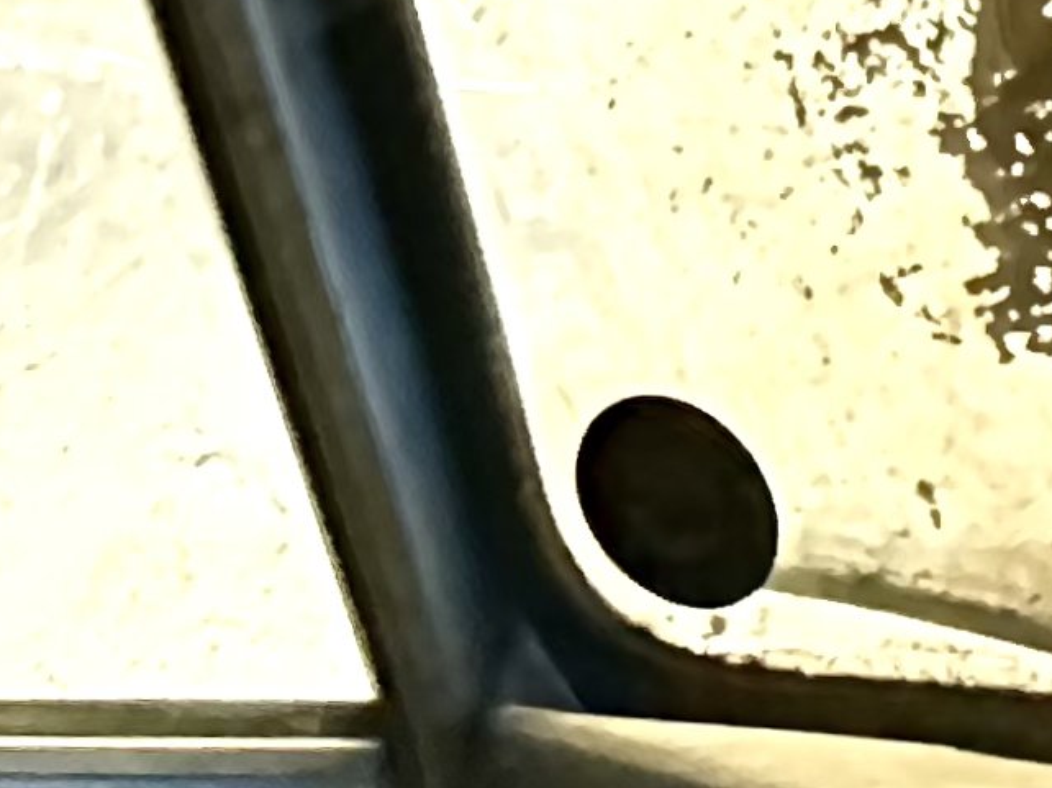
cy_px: 1873
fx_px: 2582
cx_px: -936
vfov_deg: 13.2
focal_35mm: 85
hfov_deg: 17.7
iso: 2000
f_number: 2.2
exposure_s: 1/25
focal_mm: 2.22
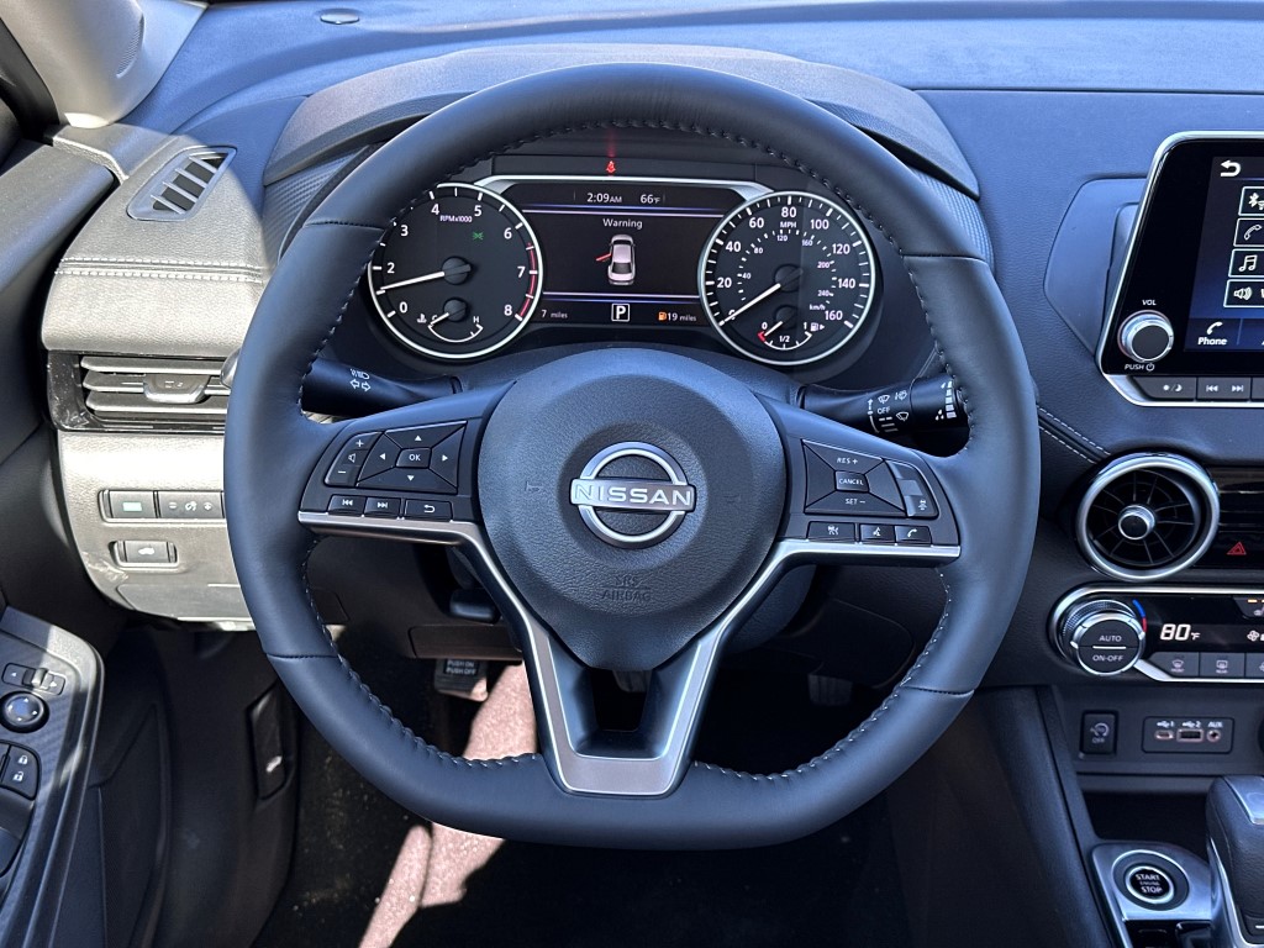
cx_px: 632
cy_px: 474
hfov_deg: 39.7
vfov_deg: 30.3
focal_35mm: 48
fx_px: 1753
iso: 80
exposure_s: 1/121
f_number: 1.78
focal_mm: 6.86
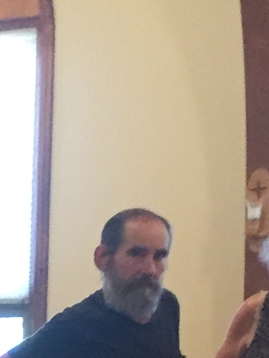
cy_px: 609
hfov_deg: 7.7
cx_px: -480
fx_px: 1803
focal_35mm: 174
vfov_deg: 10.8
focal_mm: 4.15
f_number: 2.2
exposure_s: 1/30
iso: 200
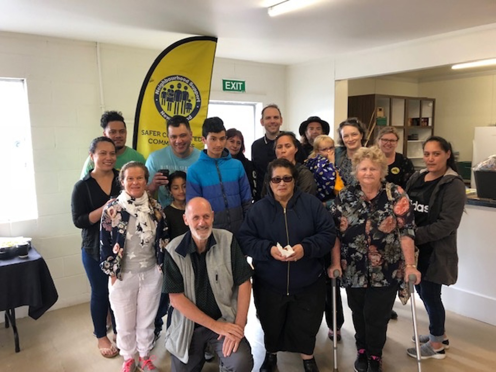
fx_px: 401
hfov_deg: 63.4
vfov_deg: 49.7
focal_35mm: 28
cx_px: 248
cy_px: 186
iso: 32
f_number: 1.8
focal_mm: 3.99
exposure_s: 1/25
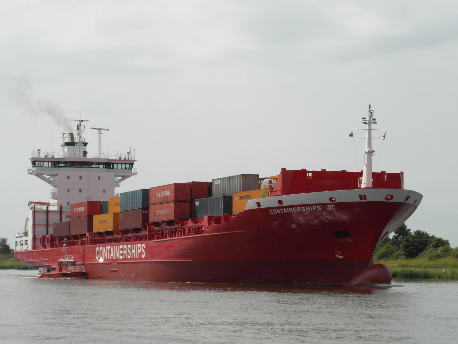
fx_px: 1588
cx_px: 229
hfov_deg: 16.4
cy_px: 172
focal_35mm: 120
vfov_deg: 12.3
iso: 80
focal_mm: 19.5
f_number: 7
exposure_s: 1/250
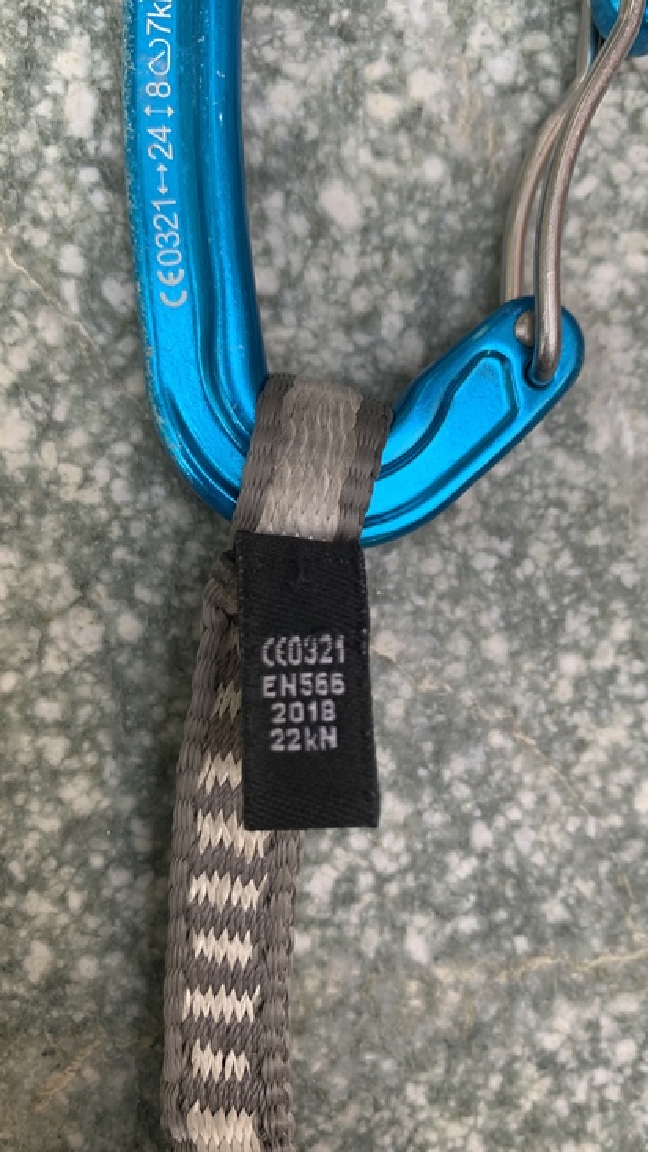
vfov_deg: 66.1
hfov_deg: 40.1
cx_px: 344
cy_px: 583
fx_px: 886
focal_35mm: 29
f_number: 1.8
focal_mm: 4.25
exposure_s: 1/114
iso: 100
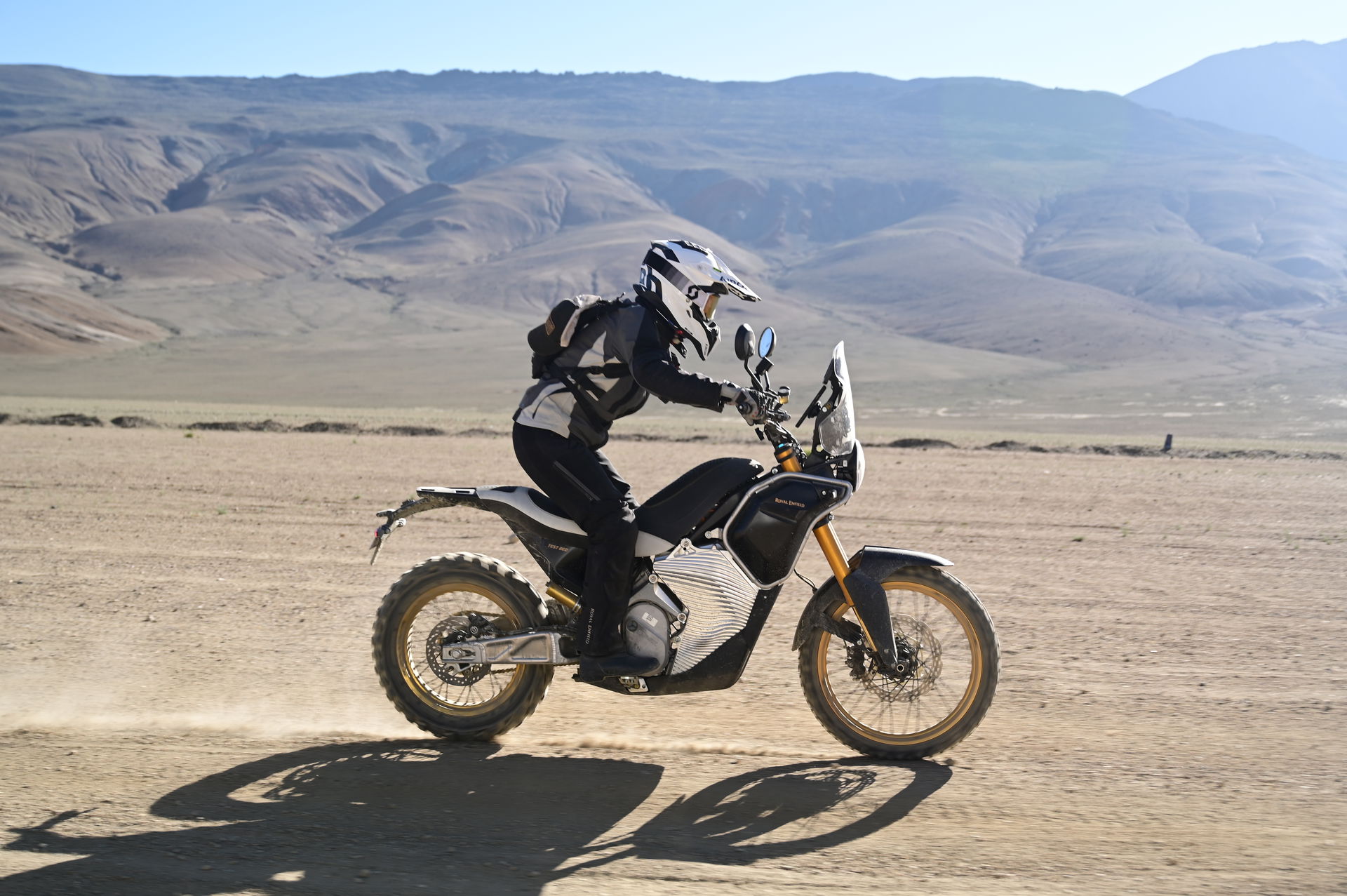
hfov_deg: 40.4
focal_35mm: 49
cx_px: 674
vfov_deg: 27.5
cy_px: 448
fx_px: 1832
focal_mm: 49
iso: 125
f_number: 4
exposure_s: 1/800
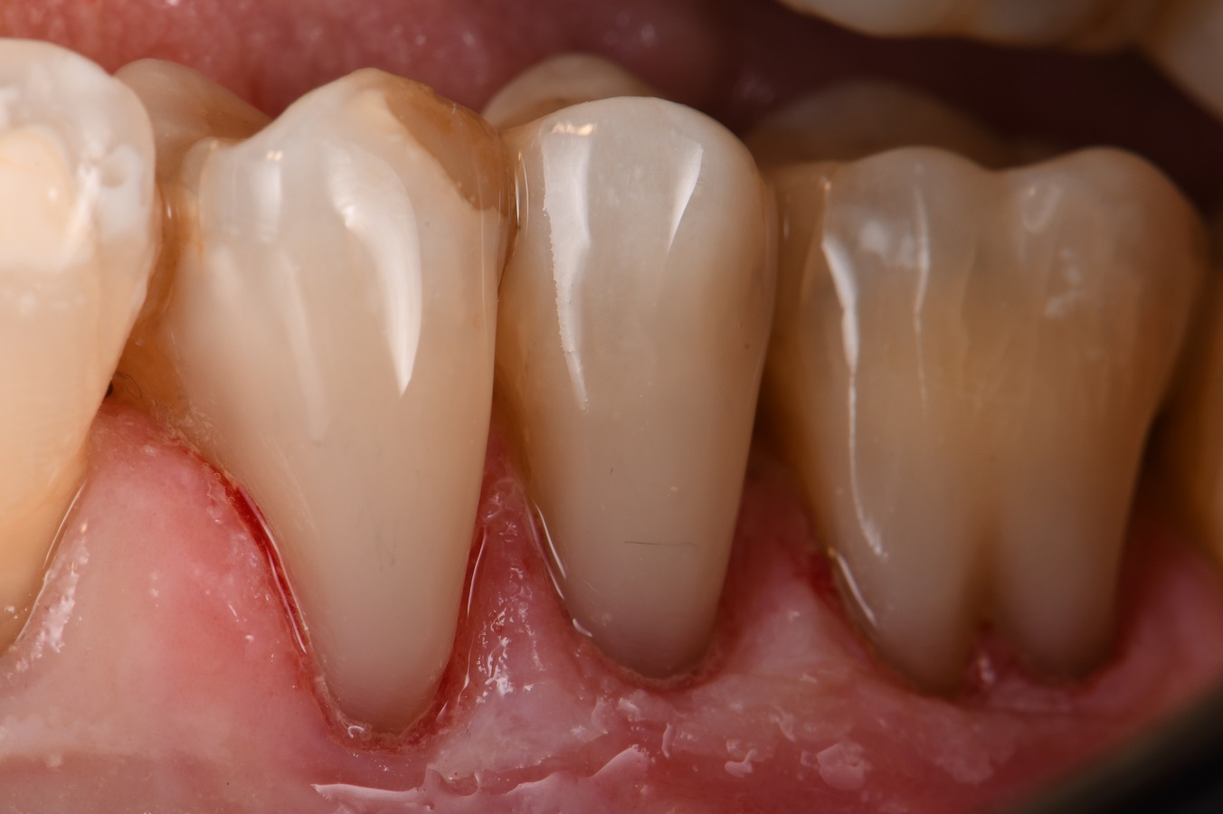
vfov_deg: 8.7
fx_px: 5331
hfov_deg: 13.1
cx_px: 612
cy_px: 407
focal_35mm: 157
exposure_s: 1/160
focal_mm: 105
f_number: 32
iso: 200
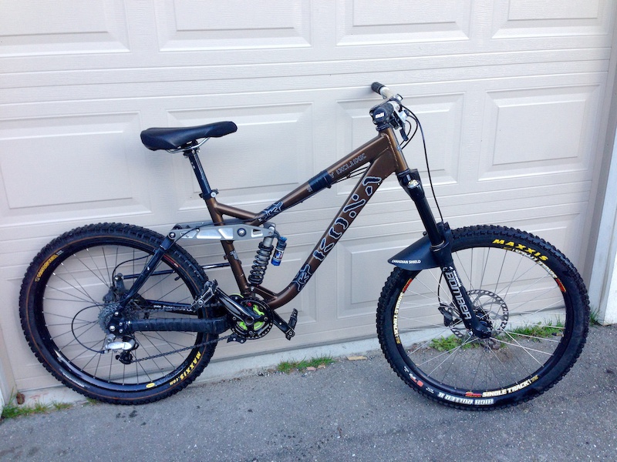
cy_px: 231
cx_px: 308
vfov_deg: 42.9
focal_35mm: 33
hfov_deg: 55.4
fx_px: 588
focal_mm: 4.12
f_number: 2.4
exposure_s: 1/120
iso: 64
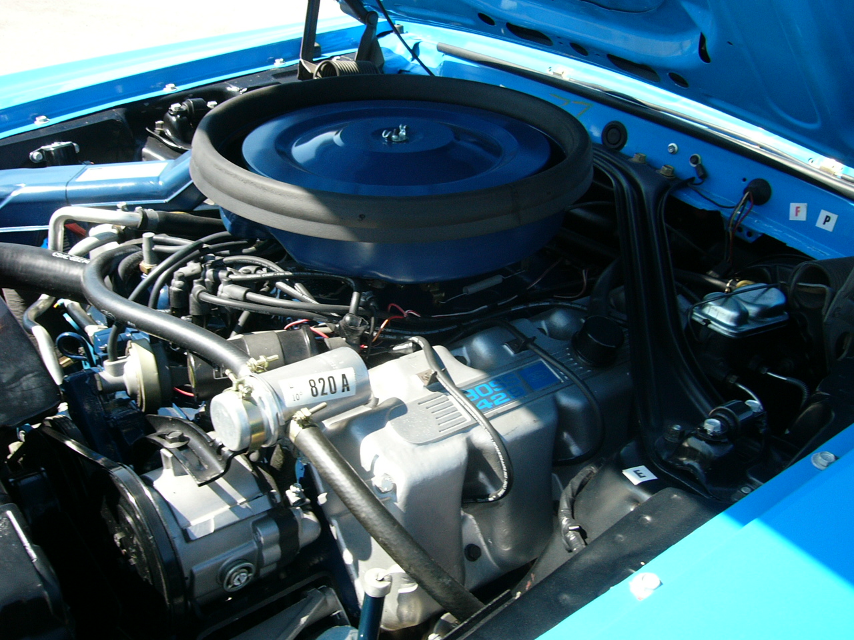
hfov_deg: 52.6
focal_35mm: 35
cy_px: 320
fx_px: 863
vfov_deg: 40.7
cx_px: 427
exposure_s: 1/60
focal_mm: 5.8
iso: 100
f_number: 8
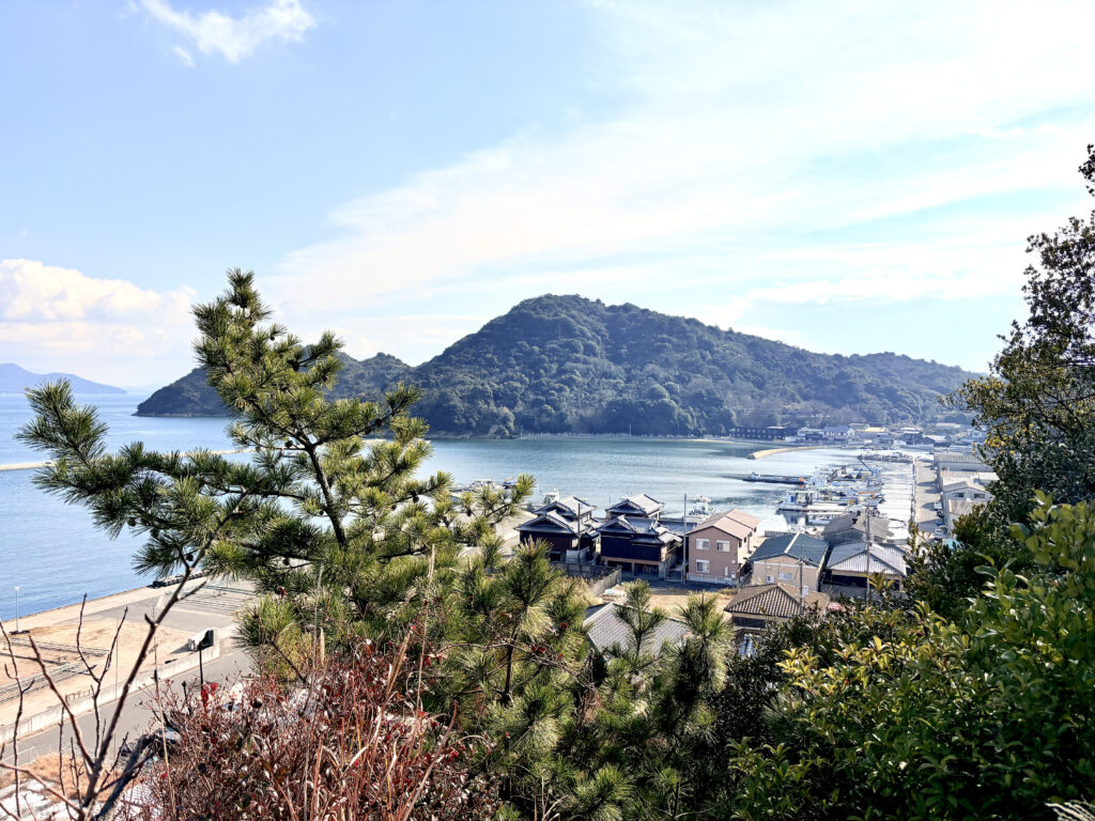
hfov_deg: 67.3
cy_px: 410
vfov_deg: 53.1
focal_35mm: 26
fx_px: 822
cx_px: 548
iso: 50
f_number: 1.6
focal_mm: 5.96
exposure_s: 1/6993
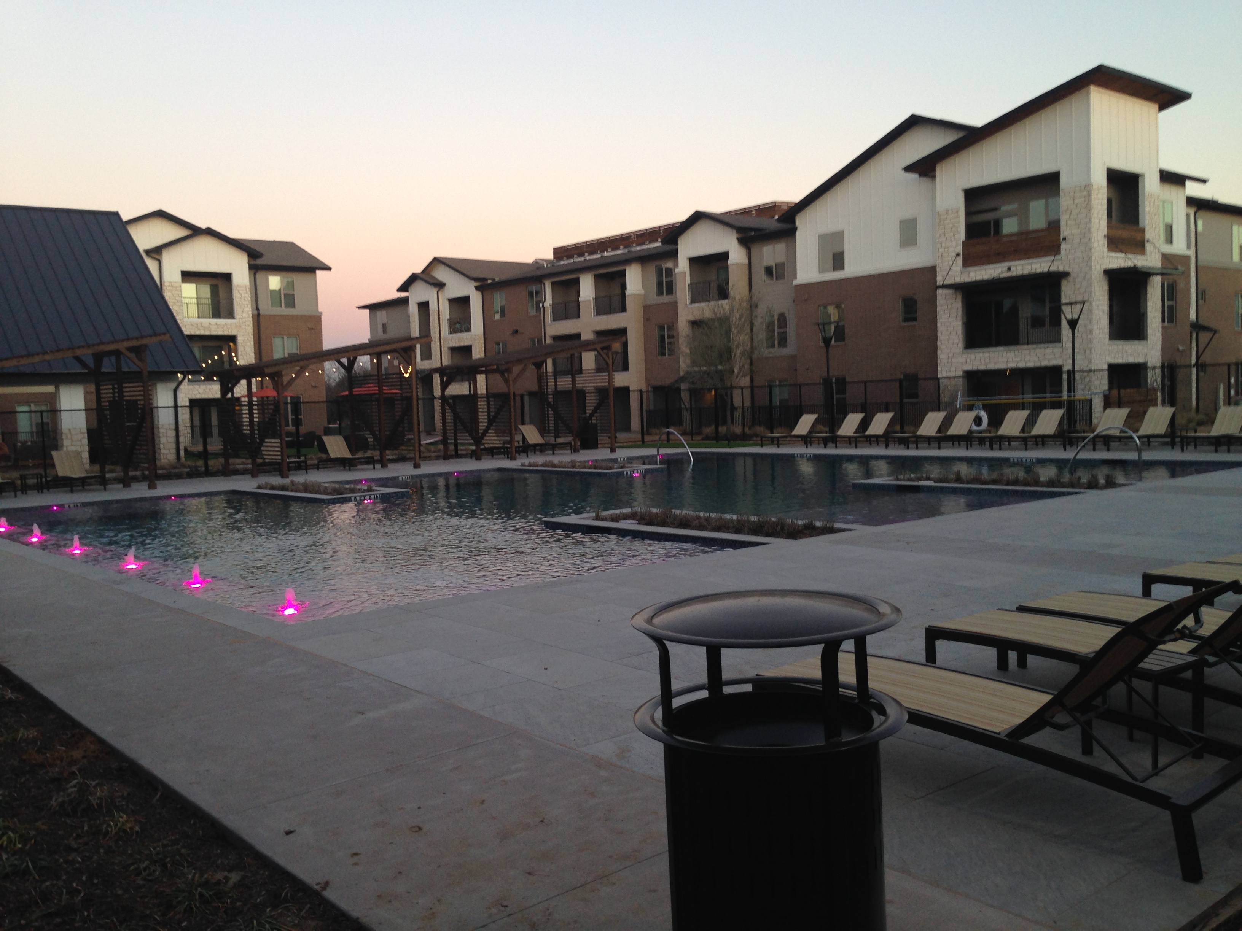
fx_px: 1184
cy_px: 466
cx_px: 621
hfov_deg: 55.4
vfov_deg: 42.9
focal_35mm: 33
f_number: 2.4
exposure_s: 1/30
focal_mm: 4.12
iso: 50
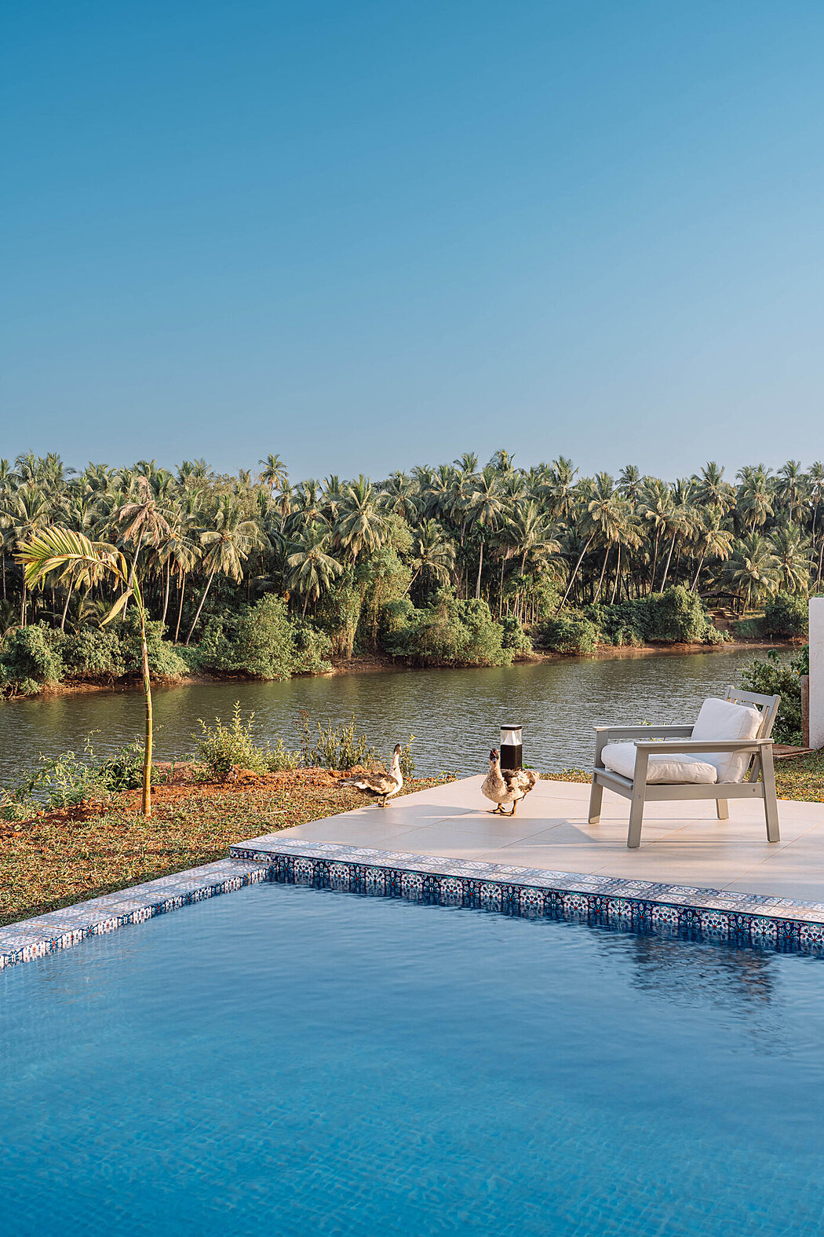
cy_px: 618
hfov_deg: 35.1
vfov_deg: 50.7
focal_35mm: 38
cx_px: 412
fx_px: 1305
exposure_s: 1/8
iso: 64
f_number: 10
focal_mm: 38
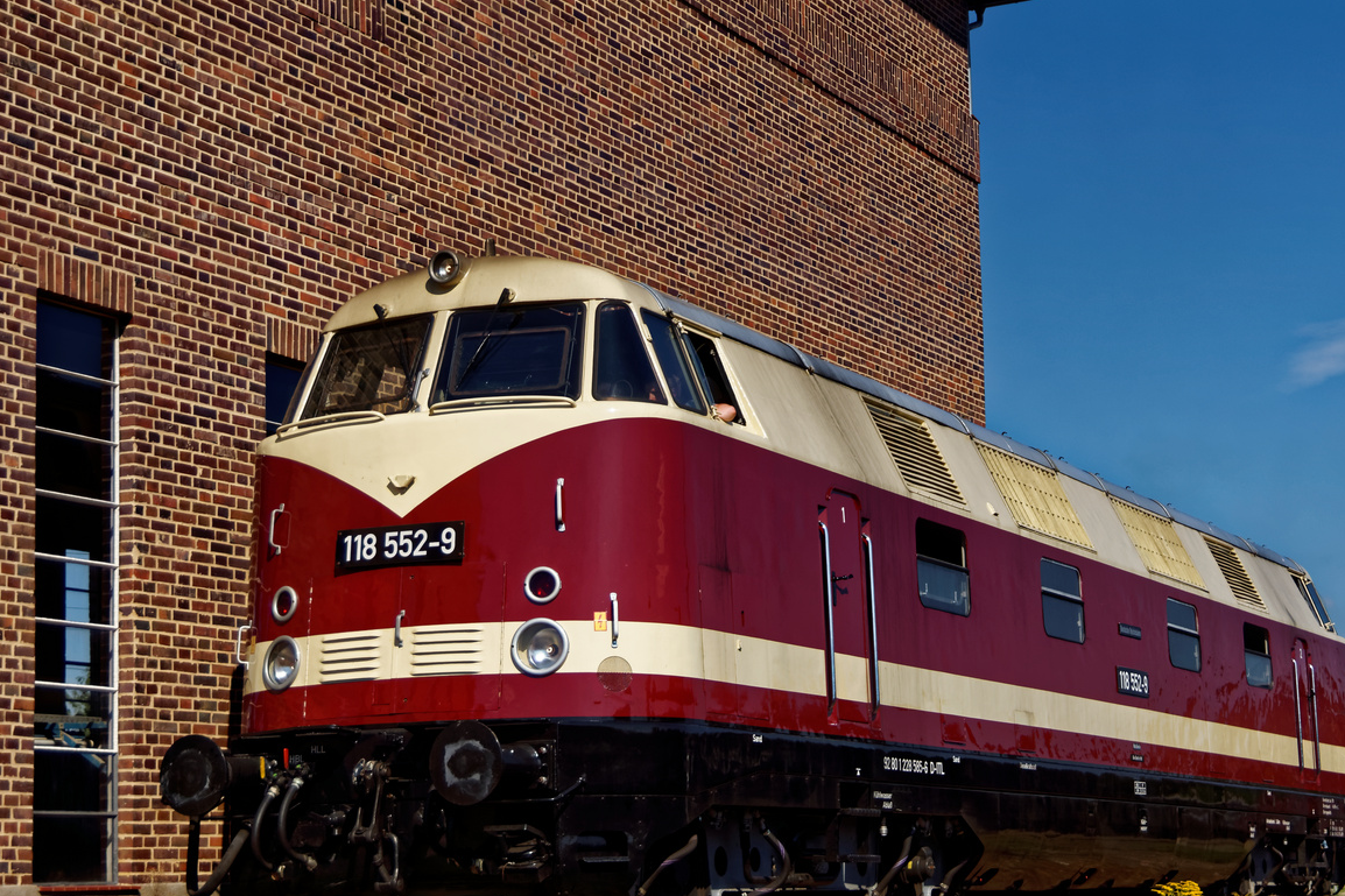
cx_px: 839
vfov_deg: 18.5
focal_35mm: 74
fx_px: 2753
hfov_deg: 27.4
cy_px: 571
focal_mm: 35
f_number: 2.8
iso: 100
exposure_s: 1/4000
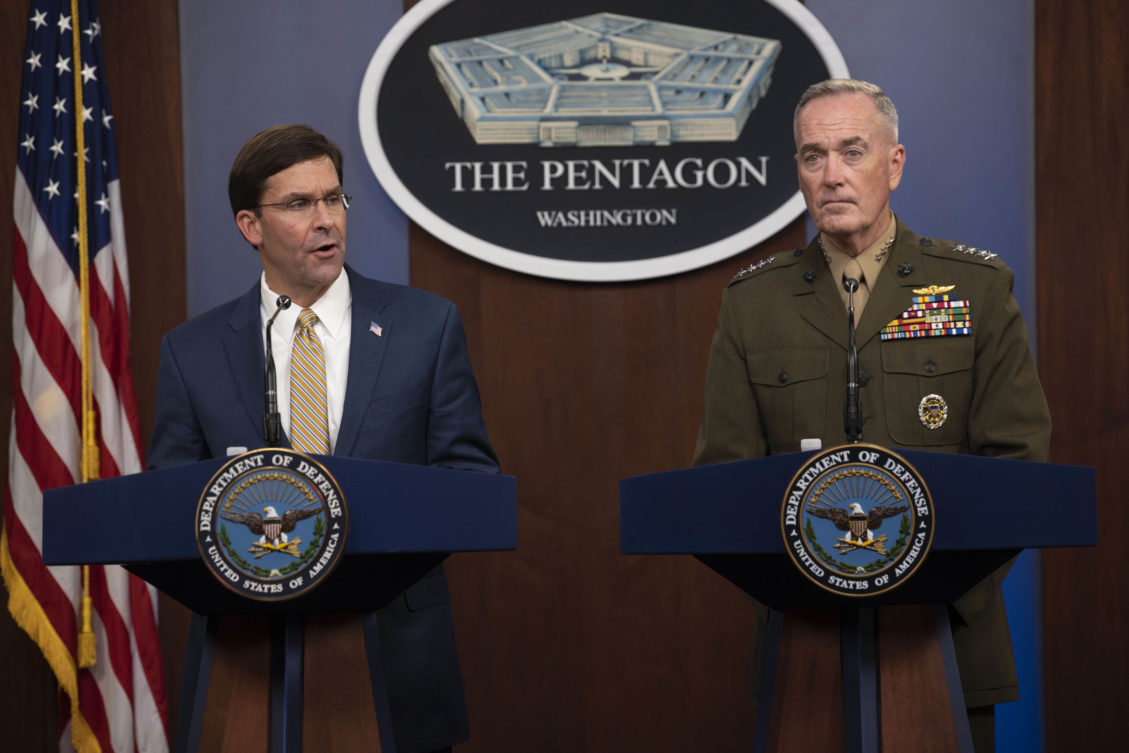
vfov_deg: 8.1
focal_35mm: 170
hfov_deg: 12.1
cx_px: 564
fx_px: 5331
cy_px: 376
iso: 2000
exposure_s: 1/320
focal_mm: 170
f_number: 4
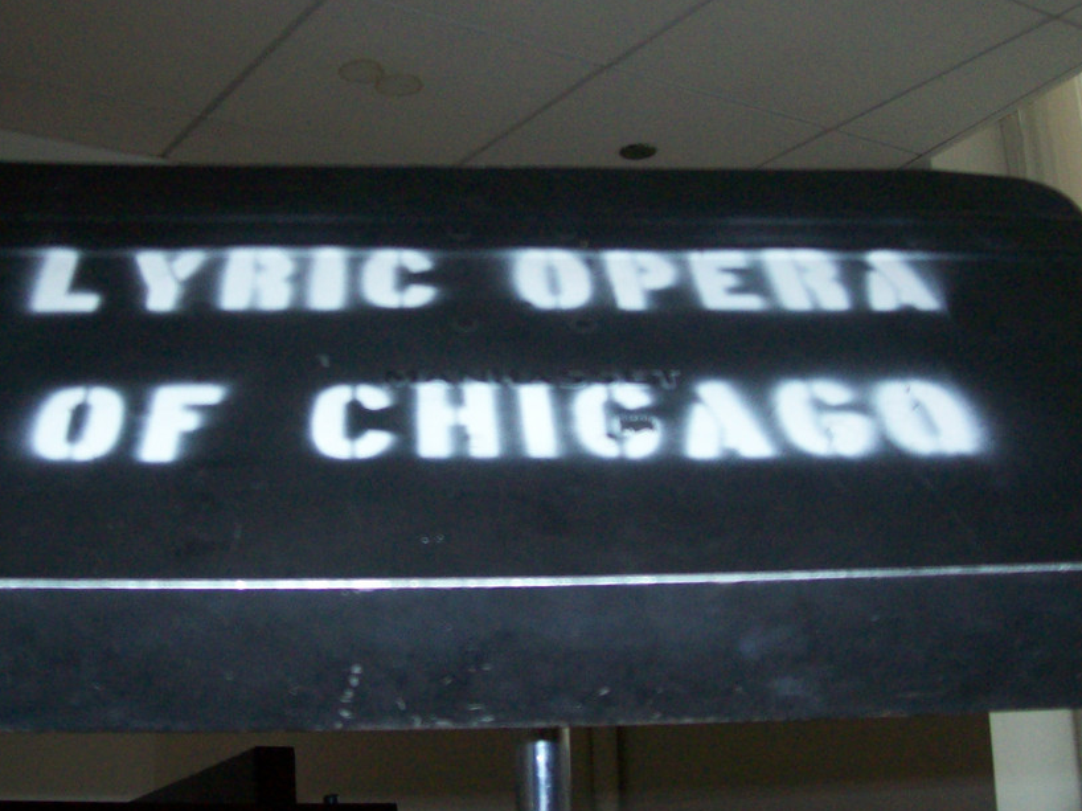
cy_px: 300
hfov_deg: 40.4
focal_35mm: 47
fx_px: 1469
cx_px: 464
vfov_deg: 30.7
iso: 200
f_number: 2.7
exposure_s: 1/64
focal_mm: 6
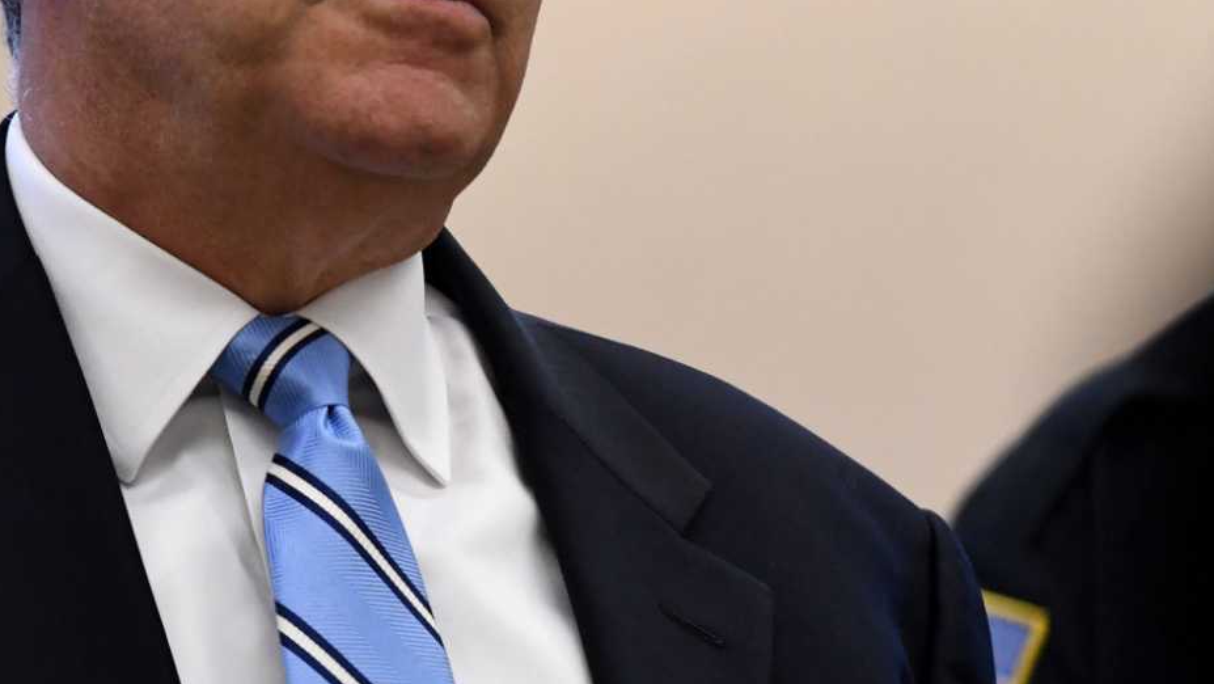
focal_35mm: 607
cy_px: 73
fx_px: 19550
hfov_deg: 3.6
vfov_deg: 2.0
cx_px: 369
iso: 3200
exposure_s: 1/500
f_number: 3.5
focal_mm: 175
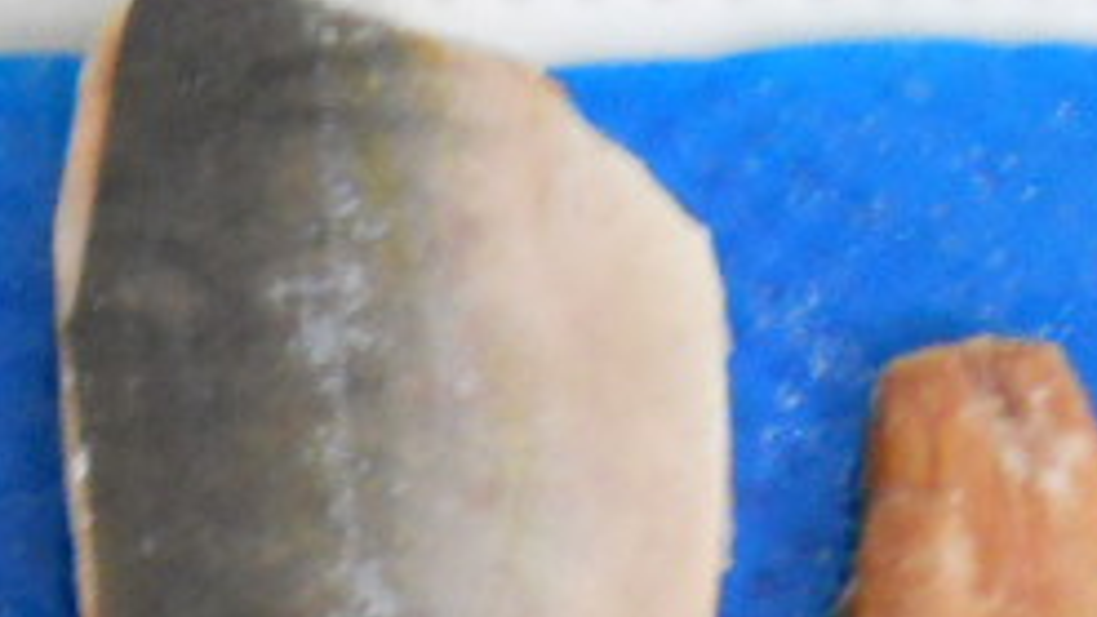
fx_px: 3549
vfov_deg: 8.9
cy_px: 1554
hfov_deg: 17.0
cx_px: -115
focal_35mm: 122
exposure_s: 1/8
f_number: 3.2
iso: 400
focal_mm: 4.9
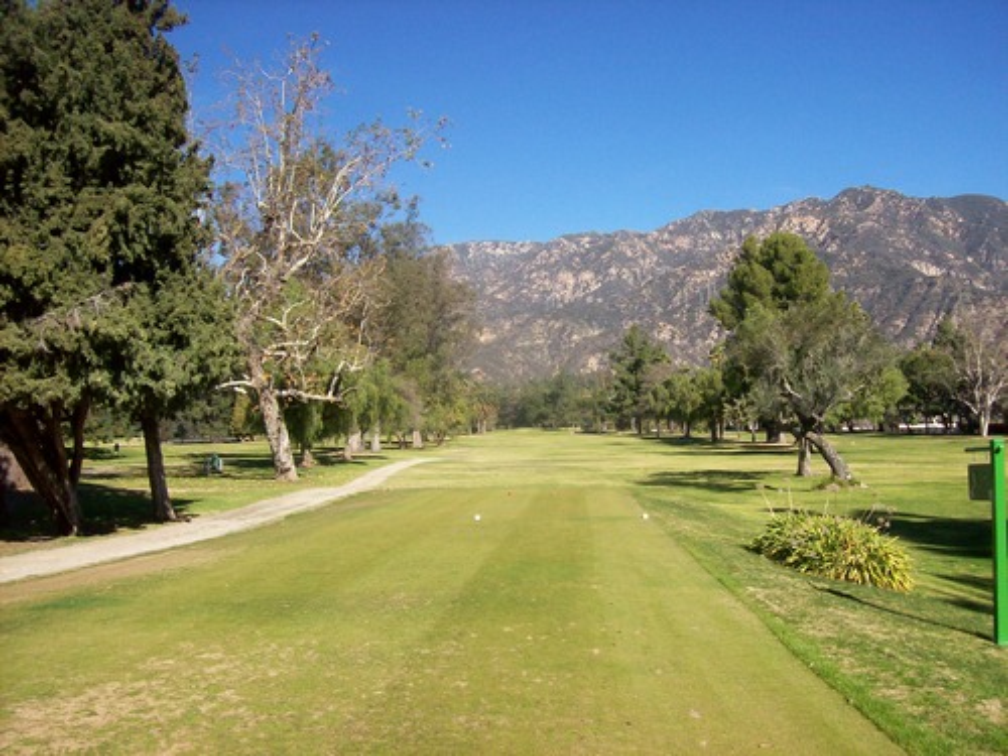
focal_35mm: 36
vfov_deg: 39.7
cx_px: 504
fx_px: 1048
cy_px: 378
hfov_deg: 51.4
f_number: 4.8
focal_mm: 6
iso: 80
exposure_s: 1/535
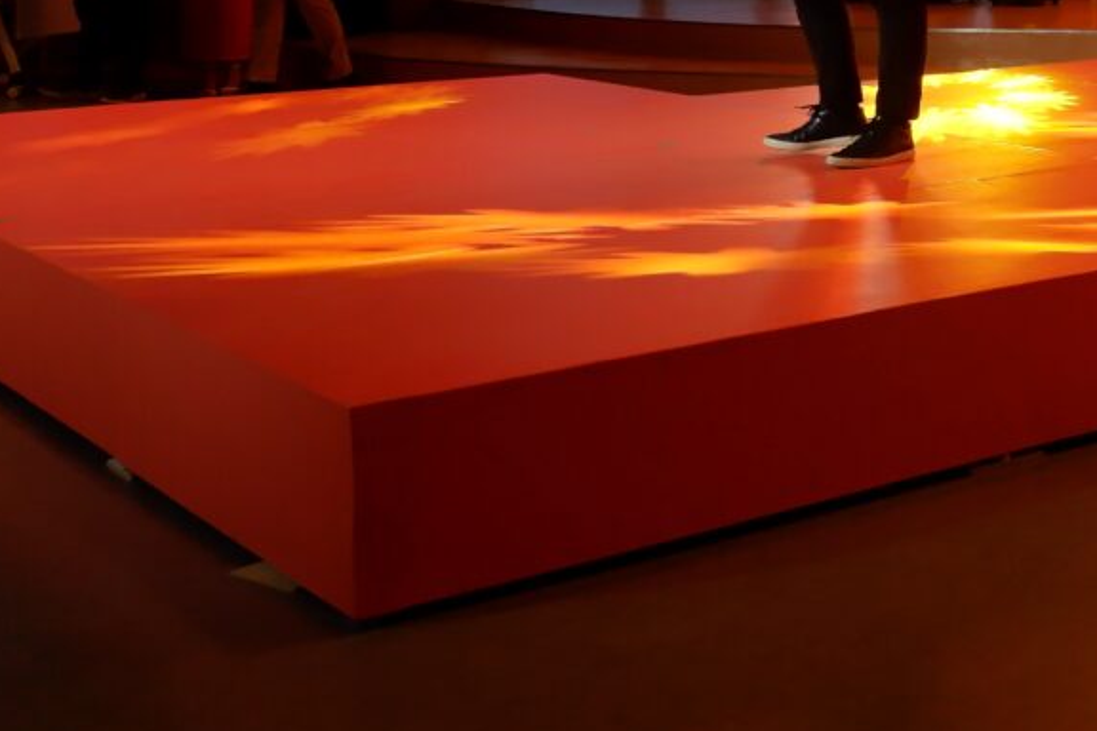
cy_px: -158
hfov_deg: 26.4
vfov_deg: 19.9
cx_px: 1449
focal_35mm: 64
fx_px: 1950
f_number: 4
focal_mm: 16
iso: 400
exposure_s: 1/220
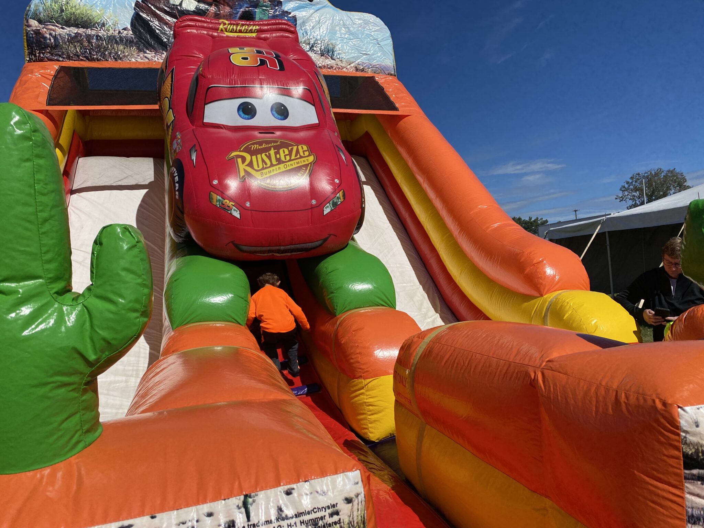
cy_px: 264
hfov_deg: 67.3
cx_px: 352
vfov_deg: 53.1
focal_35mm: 26
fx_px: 529
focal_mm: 4.25
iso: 32
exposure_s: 1/5495
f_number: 1.8
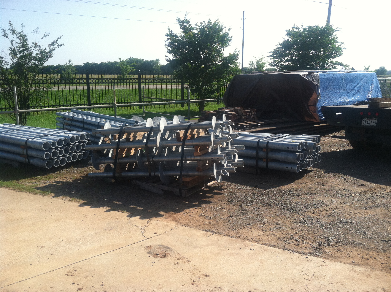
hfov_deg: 52.7
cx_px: 196
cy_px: 146
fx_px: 395
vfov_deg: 40.6
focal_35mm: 35
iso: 80
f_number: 2.8
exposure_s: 1/857
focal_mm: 3.85
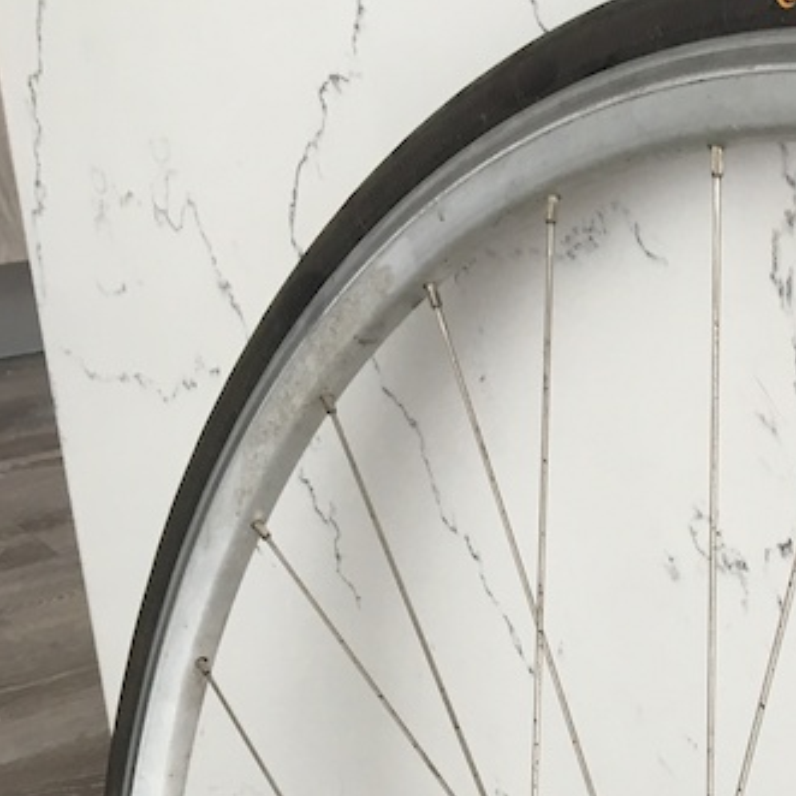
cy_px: 837
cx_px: 659
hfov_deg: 27.1
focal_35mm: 62
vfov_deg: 26.0
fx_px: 1613
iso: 50
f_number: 2.2
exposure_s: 1/30
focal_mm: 4.15
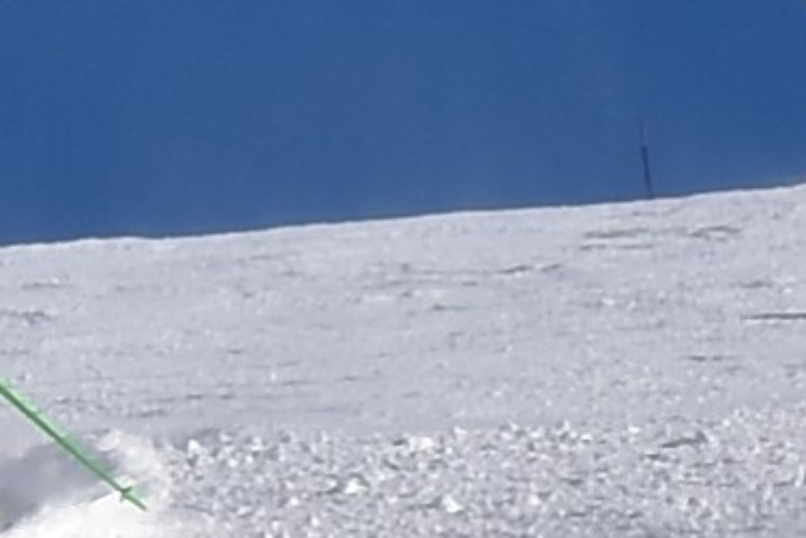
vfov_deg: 5.7
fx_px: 5398
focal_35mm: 241
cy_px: 323
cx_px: -937
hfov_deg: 8.0
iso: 100
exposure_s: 1/500
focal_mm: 24
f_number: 11
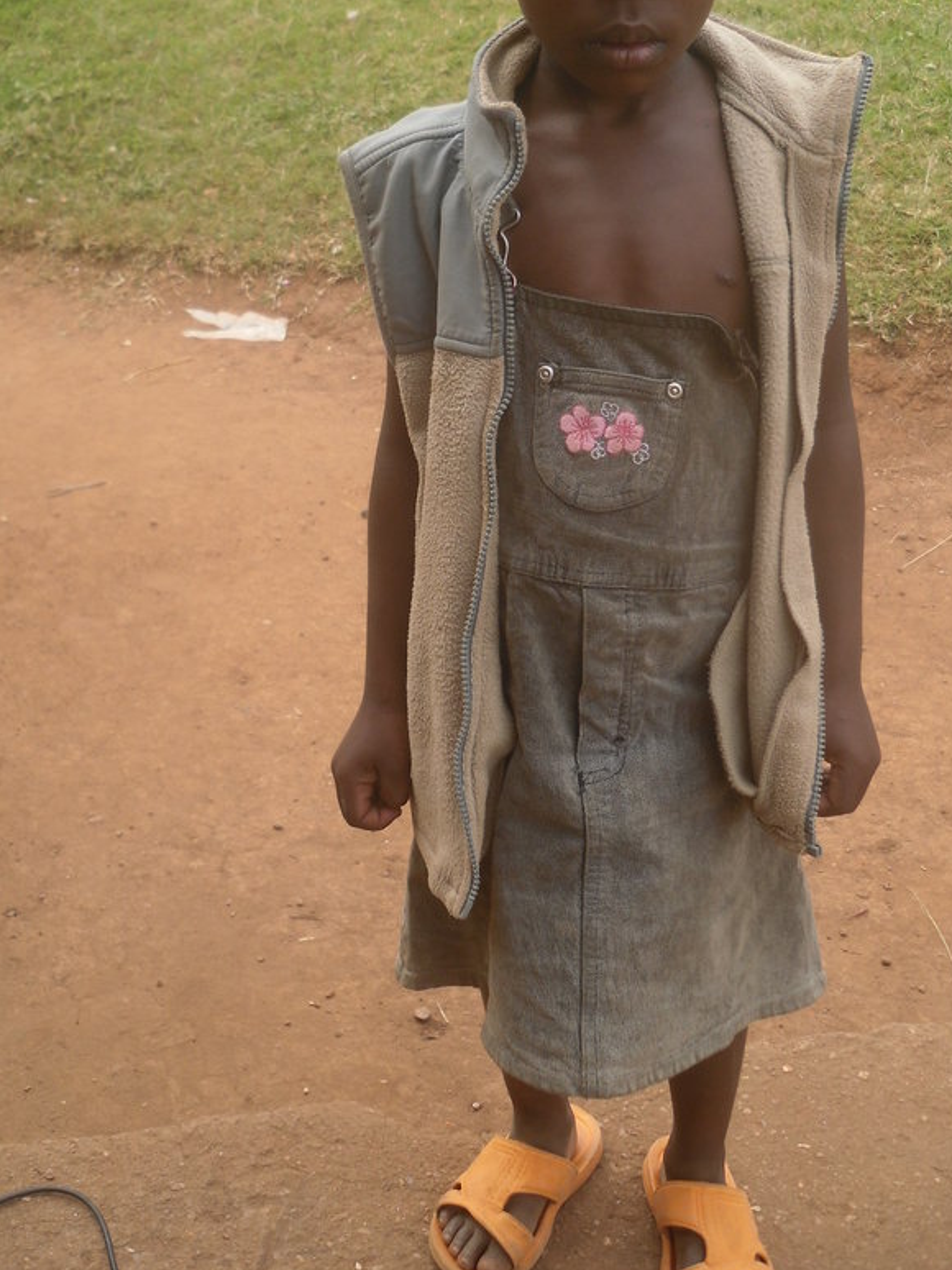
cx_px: 446
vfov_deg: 41.6
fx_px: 1651
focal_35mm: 45
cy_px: 445
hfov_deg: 32.2
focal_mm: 6
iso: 80
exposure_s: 1/430
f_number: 2.8
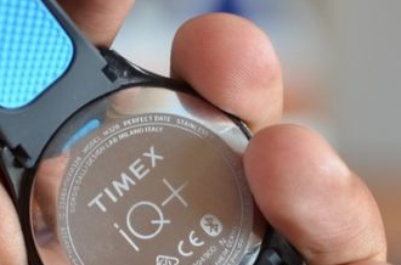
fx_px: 2588
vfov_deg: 5.9
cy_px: 180
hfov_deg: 8.9
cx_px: 183
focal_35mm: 233
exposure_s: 1/50
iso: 500
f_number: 3.5
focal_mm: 50
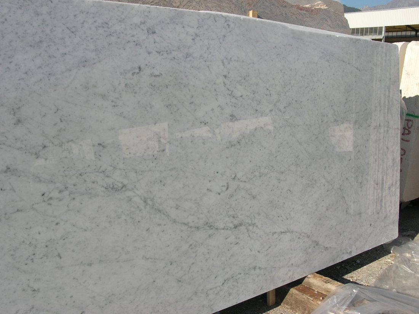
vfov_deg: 39.7
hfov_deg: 51.4
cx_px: 210
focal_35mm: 36
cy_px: 157
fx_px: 436
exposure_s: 1/663
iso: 50
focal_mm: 6
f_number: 3.7
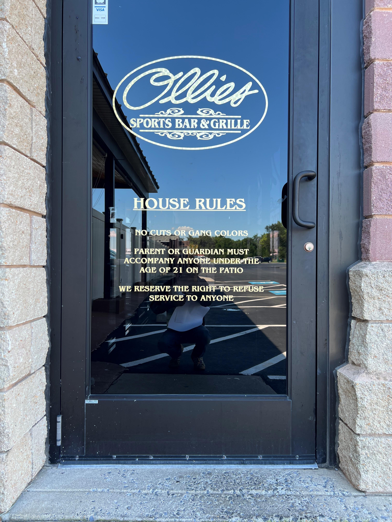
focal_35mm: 26
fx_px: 393
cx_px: 196
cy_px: 261
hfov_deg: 53.1
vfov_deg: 67.3
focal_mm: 5.7
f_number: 1.5
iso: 32
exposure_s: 1/135
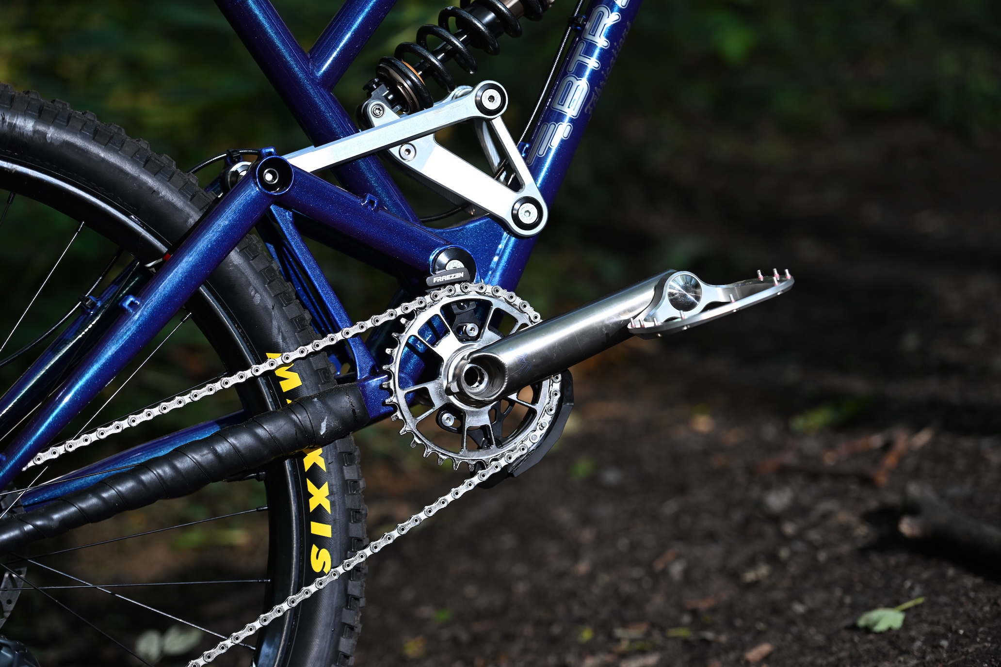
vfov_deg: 11.2
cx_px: 500
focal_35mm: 122
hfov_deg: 16.8
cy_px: 334
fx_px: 3392
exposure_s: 1/200
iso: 500
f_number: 2.8
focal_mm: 122
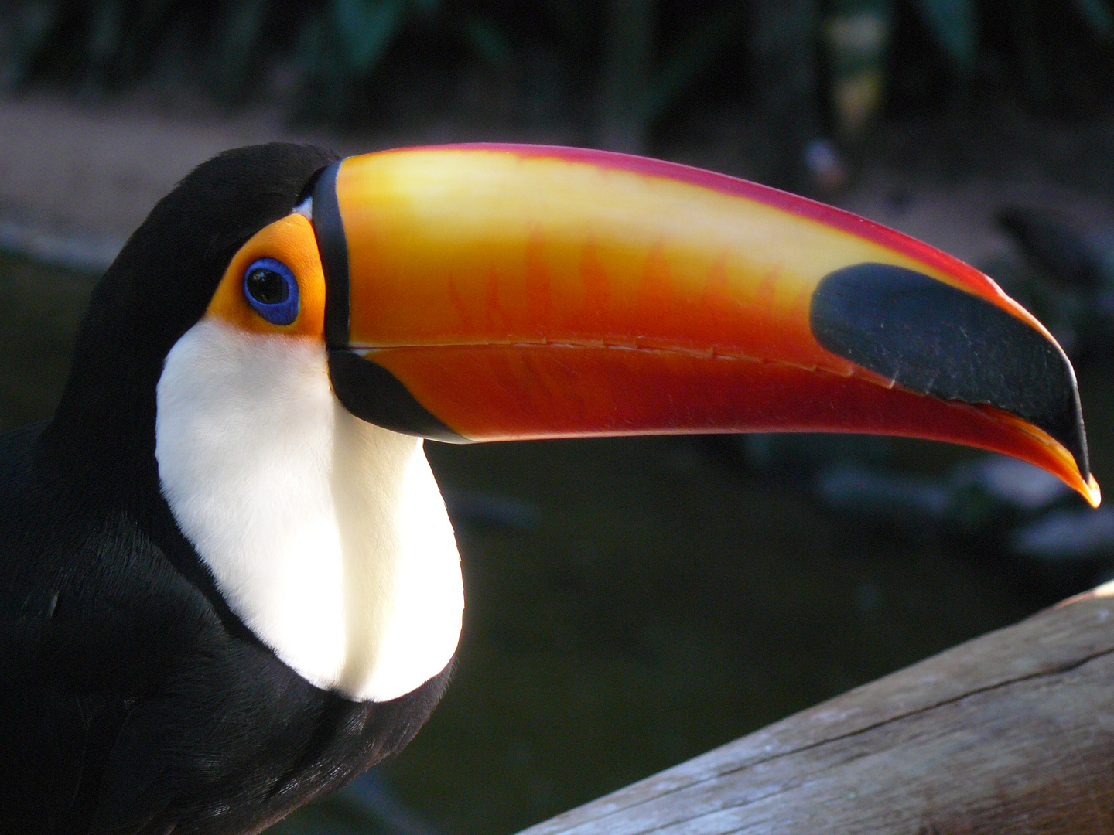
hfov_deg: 12.6
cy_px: 418
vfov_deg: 9.5
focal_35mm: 157
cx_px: 557
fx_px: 5053
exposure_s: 1/30
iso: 200
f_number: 3.3
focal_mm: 26.2
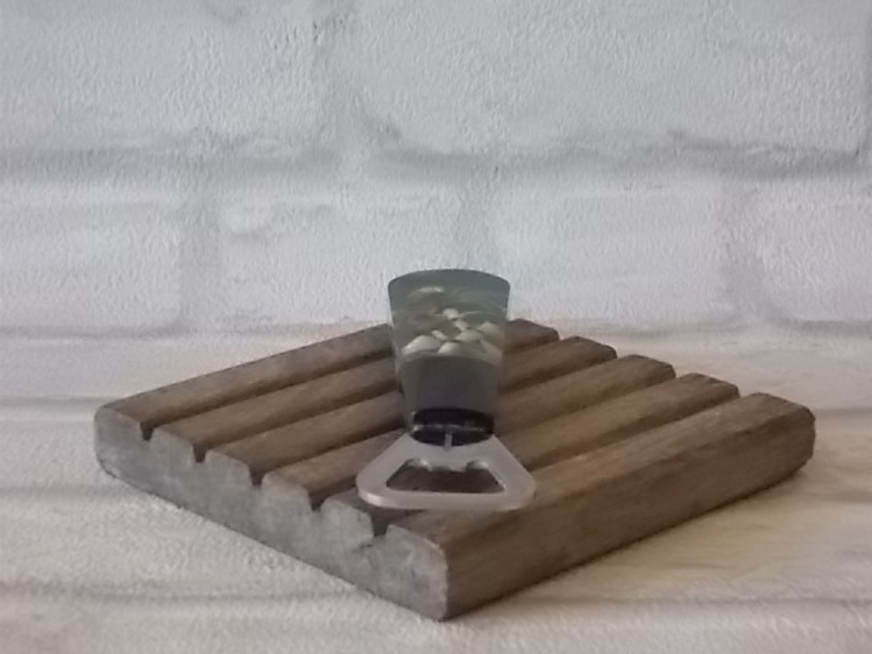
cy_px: 327
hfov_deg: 22.8
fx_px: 2166
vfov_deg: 17.2
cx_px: 436
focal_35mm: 86
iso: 800
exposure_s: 1/60
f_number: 6.3
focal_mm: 15.4
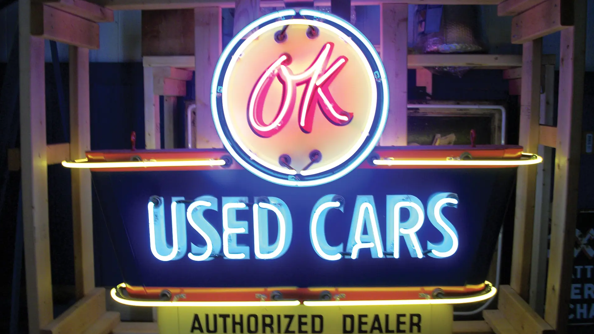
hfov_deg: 56.6
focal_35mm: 35
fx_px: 551
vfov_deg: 33.7
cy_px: 168
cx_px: 296
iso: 98
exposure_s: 1/30
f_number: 2.9
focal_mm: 5.7
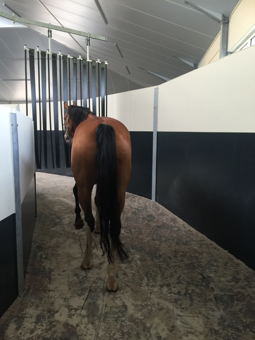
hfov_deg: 48.2
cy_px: 170
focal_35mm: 29
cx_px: 128
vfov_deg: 61.7
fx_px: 285
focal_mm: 4.15
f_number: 2.2
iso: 50
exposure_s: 1/30
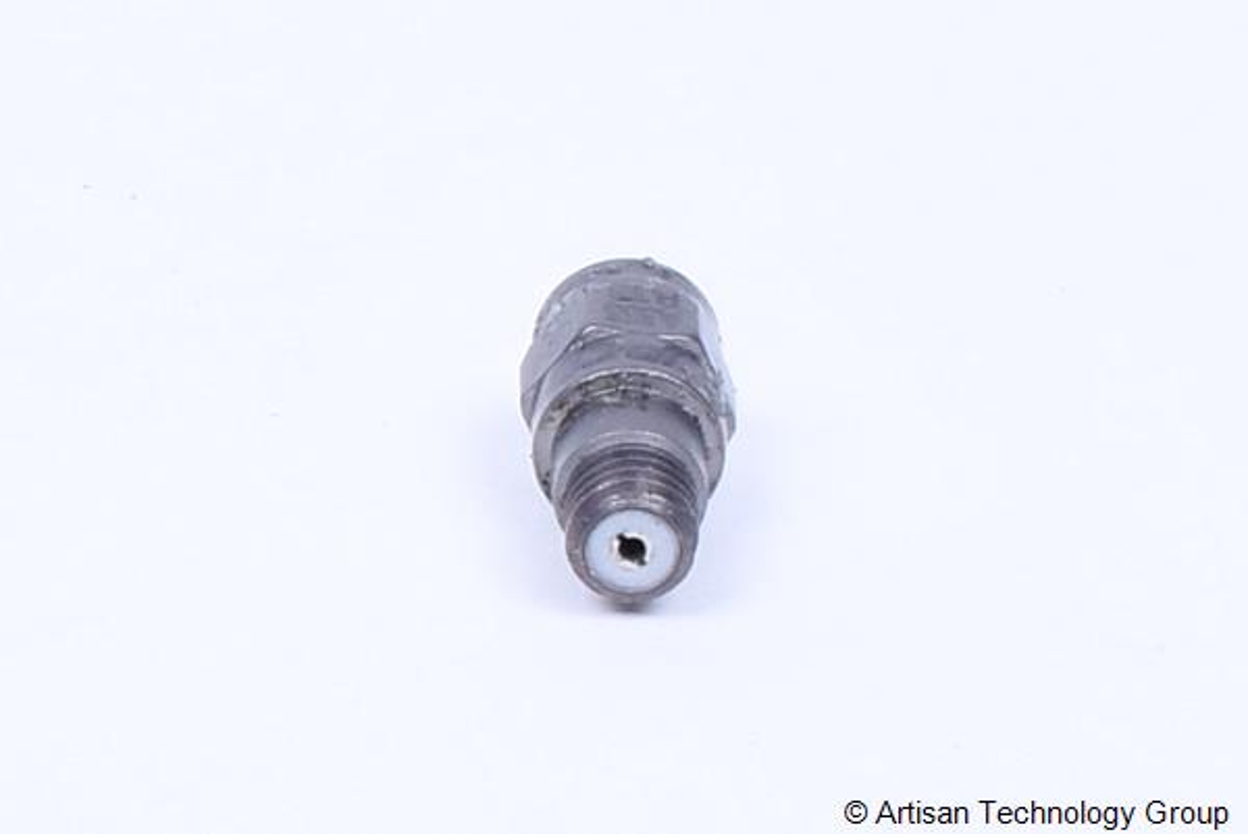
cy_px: 417
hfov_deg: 51.9
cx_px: 624
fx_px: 1284
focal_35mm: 37
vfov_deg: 36.0
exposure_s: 1/200
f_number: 14
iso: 200
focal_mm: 25
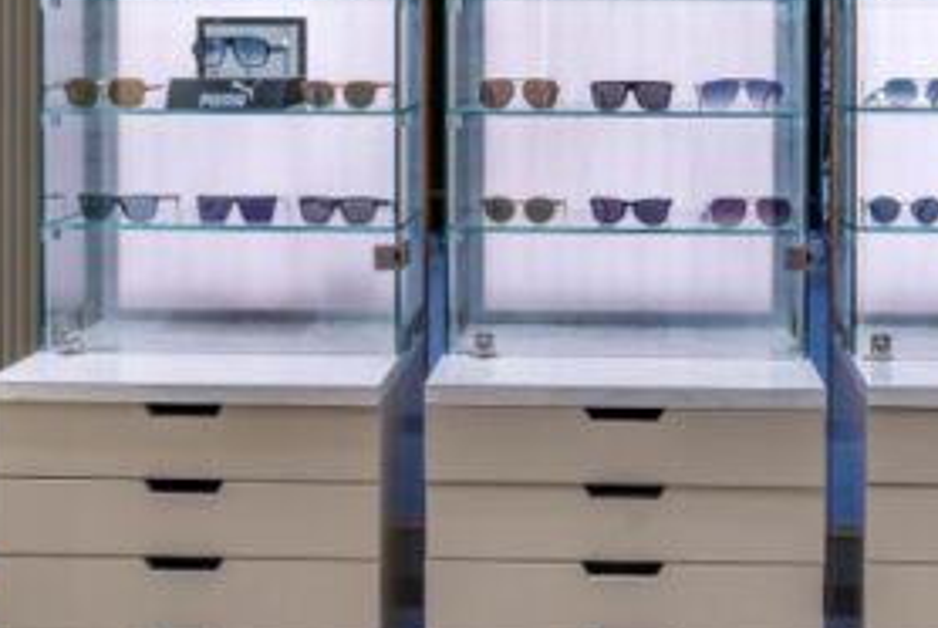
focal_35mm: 46
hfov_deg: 42.3
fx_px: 1200
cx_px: 604
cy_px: 37
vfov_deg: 28.0
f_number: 9
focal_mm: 16
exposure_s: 1/30
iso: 100
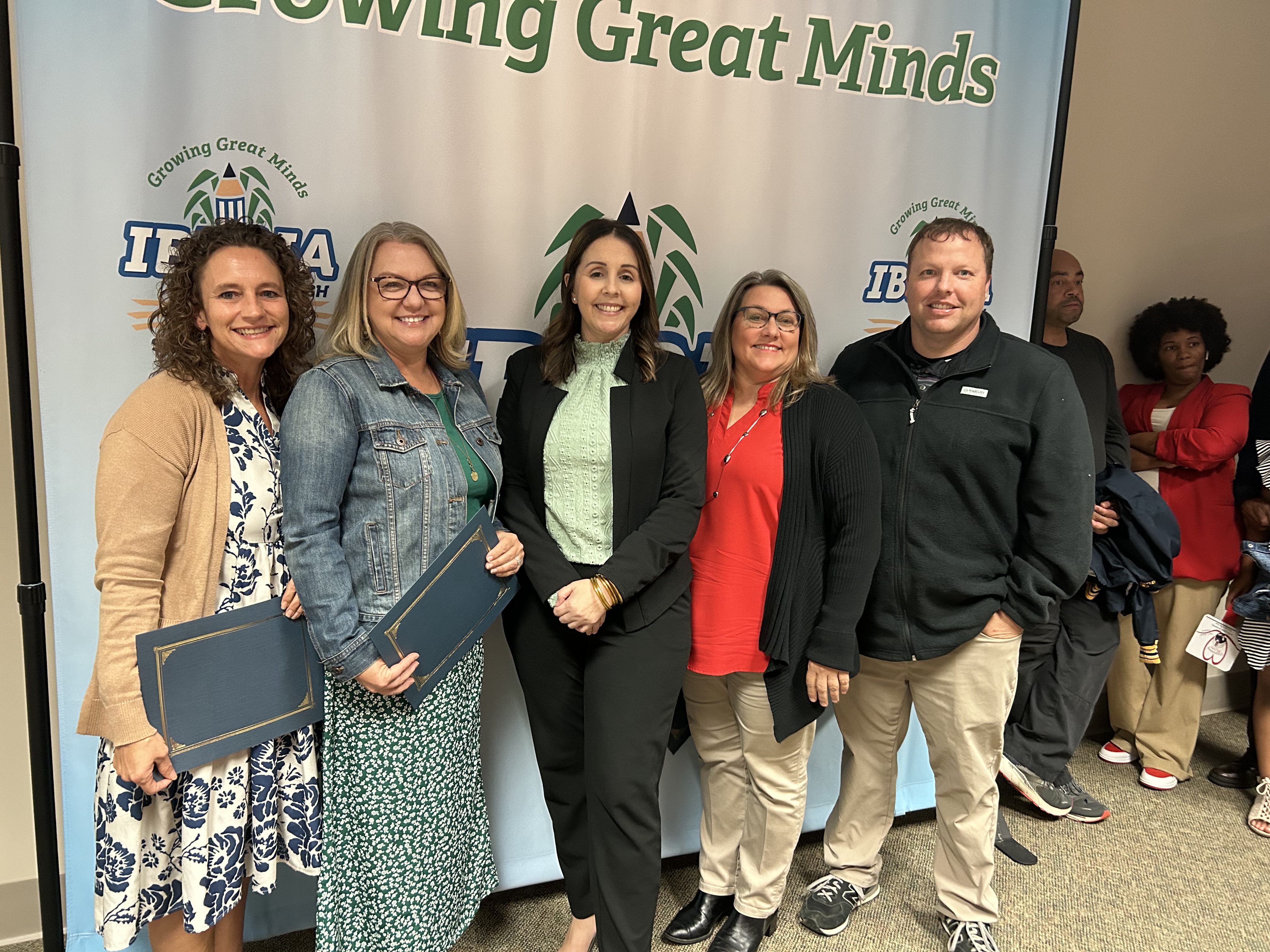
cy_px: 476
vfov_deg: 53.1
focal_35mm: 26
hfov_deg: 67.3
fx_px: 954
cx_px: 635
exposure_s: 1/60
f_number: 1.5
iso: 400
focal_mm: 5.7
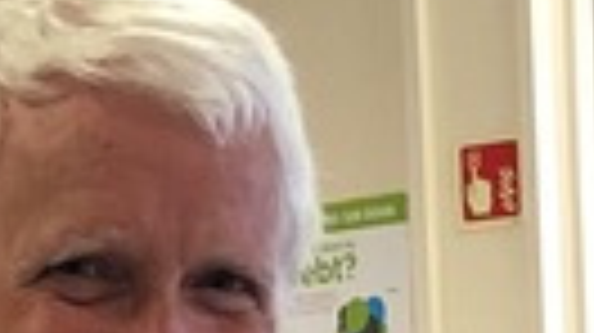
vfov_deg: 4.8
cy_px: 1152
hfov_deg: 9.1
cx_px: 261
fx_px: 3730
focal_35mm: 237
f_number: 1.8
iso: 32
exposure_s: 1/25
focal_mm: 3.99
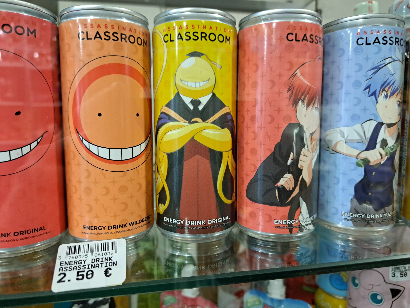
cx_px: 205
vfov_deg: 56.8
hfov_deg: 71.6
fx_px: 284
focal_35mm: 24
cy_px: 154
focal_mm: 5.23
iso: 500
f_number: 1.8
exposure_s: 1/33
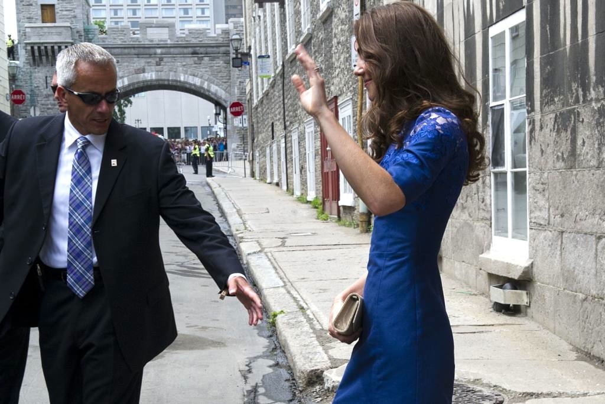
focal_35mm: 44
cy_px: 202
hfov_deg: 44.5
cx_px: 302
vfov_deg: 30.5
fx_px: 739
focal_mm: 44
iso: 800
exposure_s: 1/500
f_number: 13
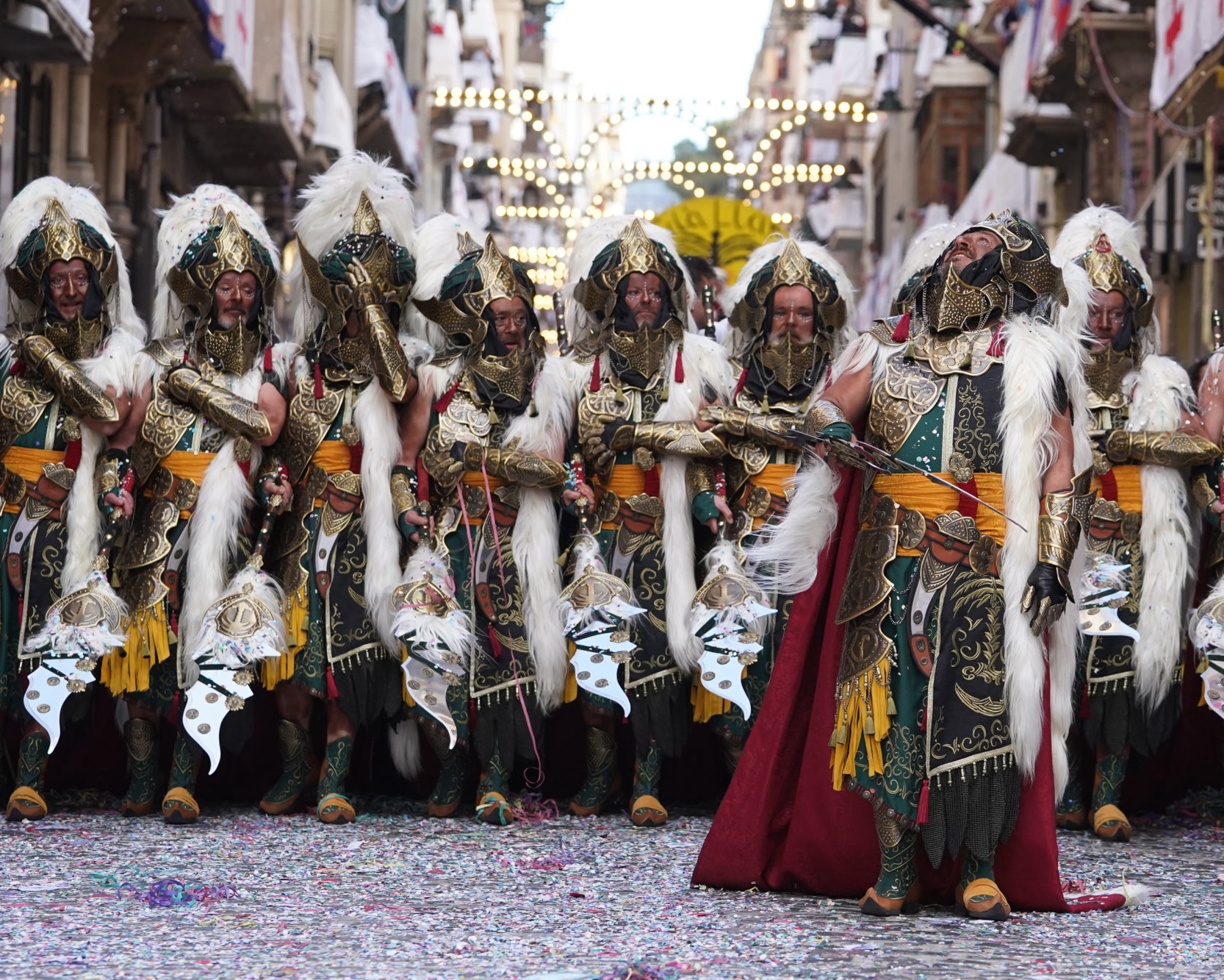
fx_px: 4963
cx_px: 803
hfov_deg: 14.0
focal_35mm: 137
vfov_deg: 11.3
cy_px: 428
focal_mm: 95
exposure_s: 1/640
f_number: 4
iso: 1600
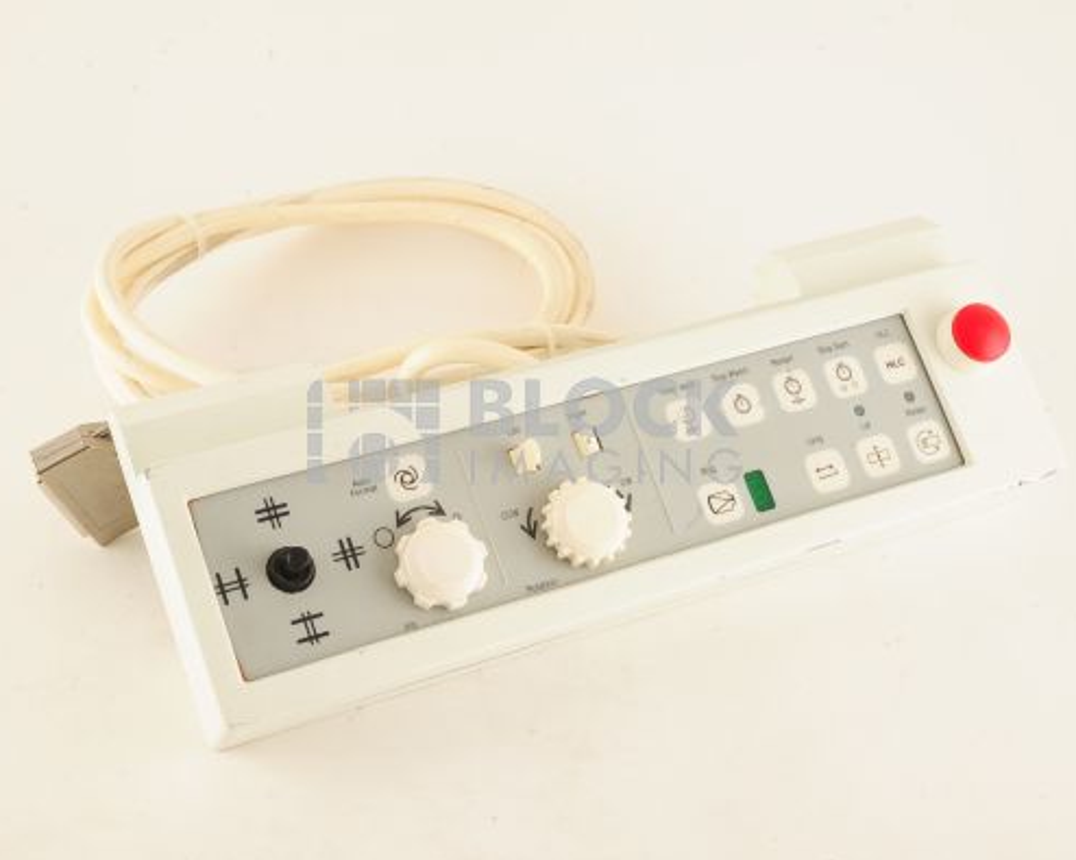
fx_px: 1815
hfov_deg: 33.0
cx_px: 525
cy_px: 432
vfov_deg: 26.7
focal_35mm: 57
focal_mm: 50
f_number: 14
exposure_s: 1/125
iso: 1600
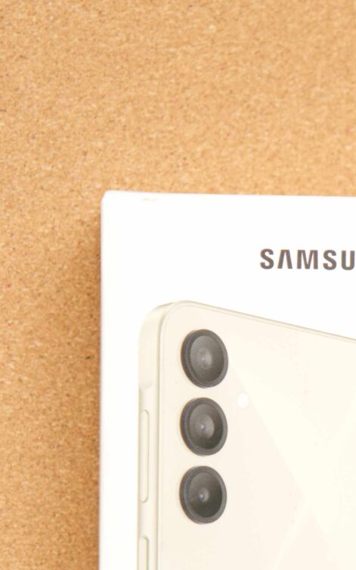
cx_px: 556
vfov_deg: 8.7
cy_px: 600
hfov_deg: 5.4
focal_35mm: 239
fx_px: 3708
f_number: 2.8
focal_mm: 69
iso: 1000
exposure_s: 1/125
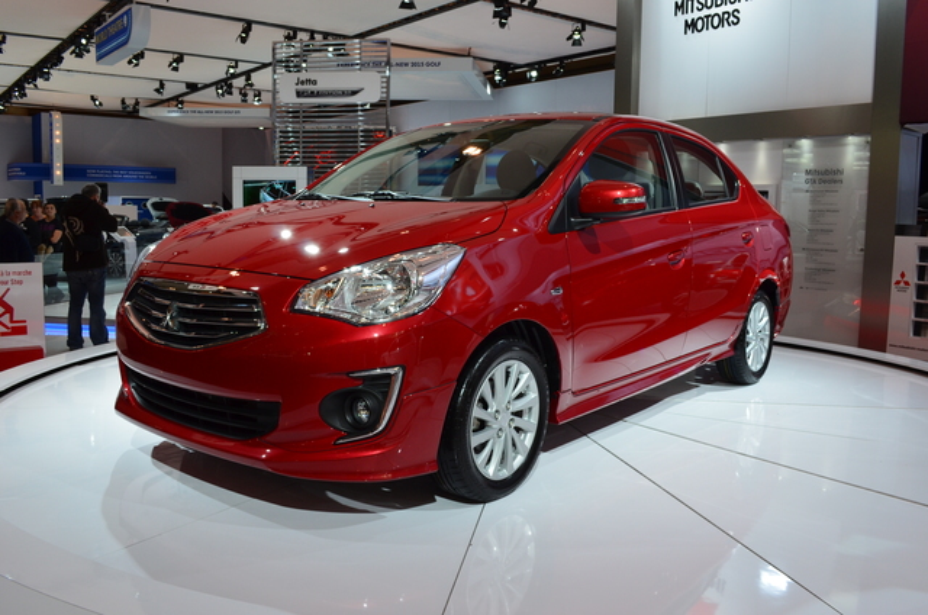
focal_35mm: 30
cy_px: 308
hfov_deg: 62.0
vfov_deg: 43.4
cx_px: 464
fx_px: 772
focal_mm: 20
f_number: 10
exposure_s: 1/60
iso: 400
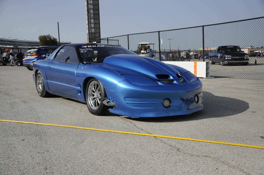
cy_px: 88
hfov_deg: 51.3
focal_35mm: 38
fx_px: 275
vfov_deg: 35.4
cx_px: 132
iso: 1000
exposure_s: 1/4000
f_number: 4
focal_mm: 25
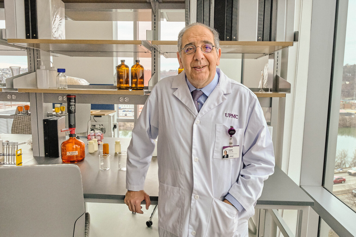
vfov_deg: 47.9
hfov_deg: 67.4
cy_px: 118
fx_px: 267
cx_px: 178
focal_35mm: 27
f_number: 9
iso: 4000
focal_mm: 18.2
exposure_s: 1/400
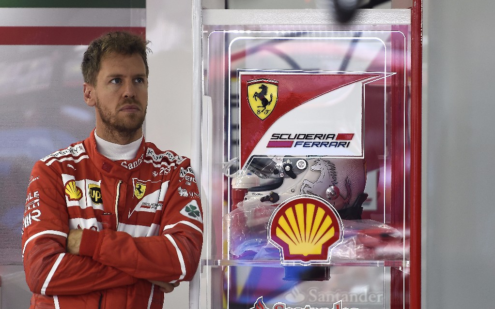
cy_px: 162
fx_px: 3859
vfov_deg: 4.6
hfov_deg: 7.3
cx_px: 248
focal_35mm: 286
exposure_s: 1/200
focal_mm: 280
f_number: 4
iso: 2000
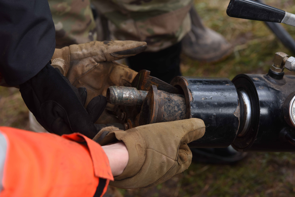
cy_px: 98
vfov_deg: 19.5
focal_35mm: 70
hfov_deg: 28.8
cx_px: 148
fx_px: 574
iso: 320
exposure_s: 1/250
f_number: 6.3
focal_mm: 70
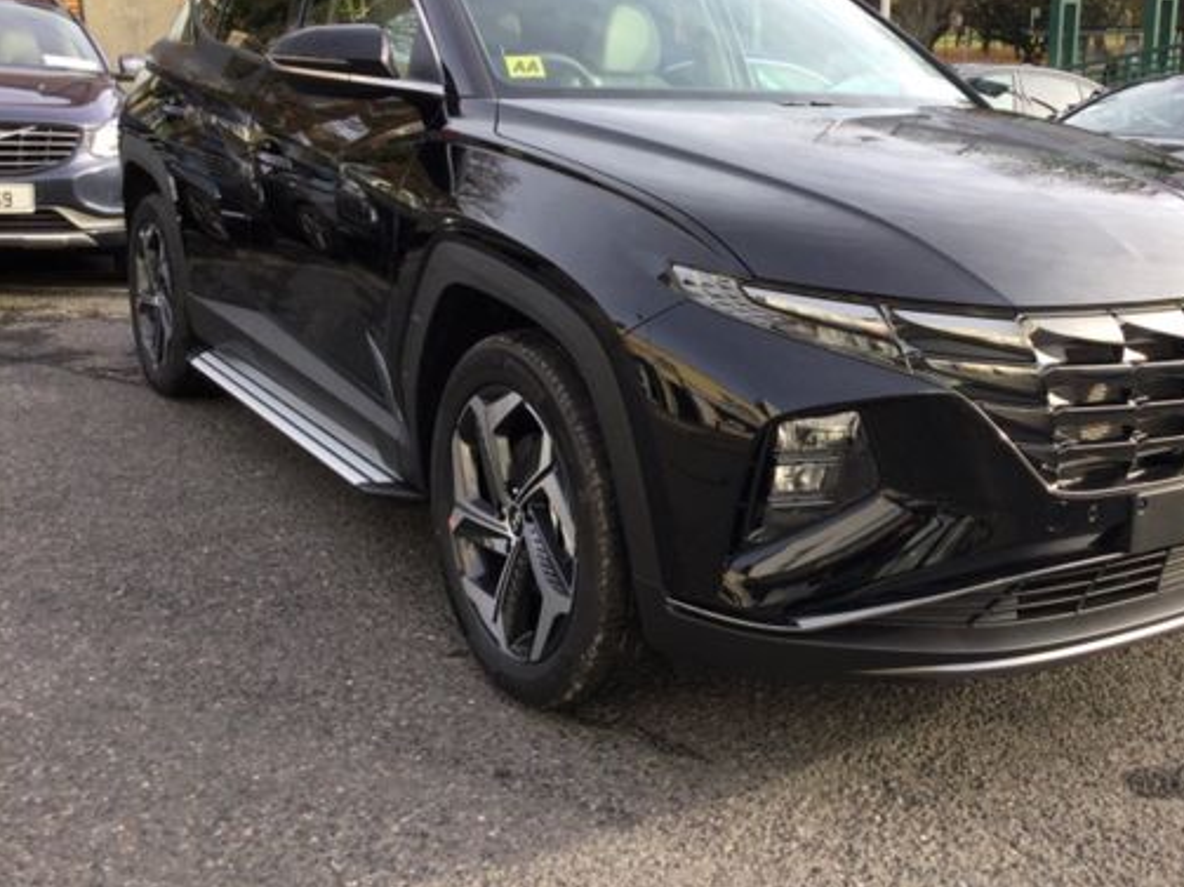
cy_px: 367
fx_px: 1265
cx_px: 701
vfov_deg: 38.5
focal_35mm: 37
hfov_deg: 49.9
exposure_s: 1/167
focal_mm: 3.3
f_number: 2.4
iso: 25
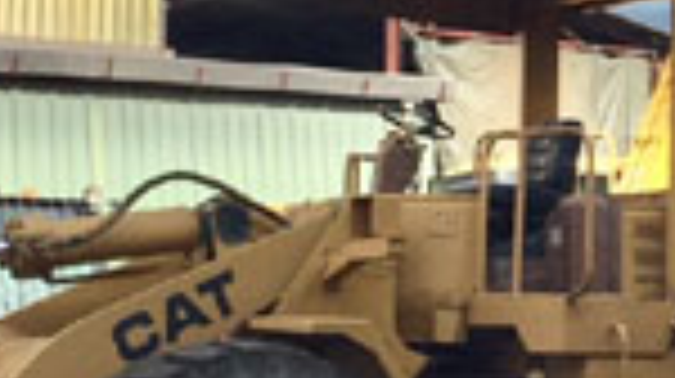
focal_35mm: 135
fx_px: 2414
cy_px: 212
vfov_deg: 9.0
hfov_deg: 15.4
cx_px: 796
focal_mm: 4.15
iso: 32
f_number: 2.2
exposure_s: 1/1582
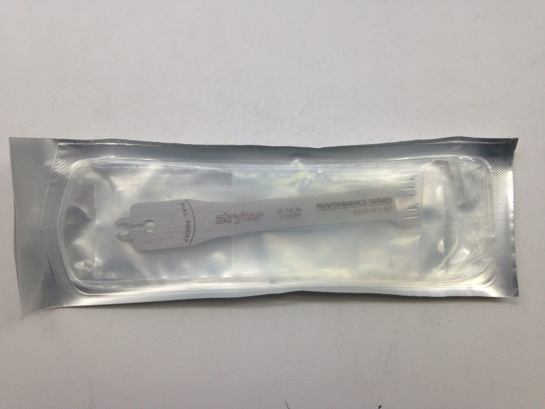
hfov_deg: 55.4
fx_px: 520
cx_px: 272
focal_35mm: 33
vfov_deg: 42.9
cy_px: 204
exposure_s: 1/60
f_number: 2.4
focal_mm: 4.12
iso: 64
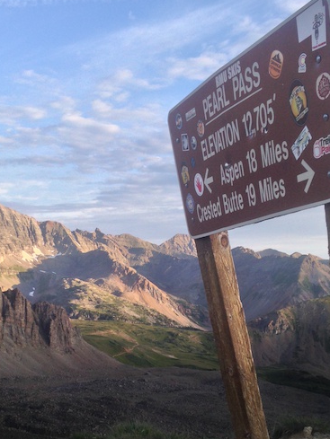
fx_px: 686
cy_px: 315
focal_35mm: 54
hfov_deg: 27.0
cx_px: 163
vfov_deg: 35.0
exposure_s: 1/384
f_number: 2.4
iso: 50
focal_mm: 4.12
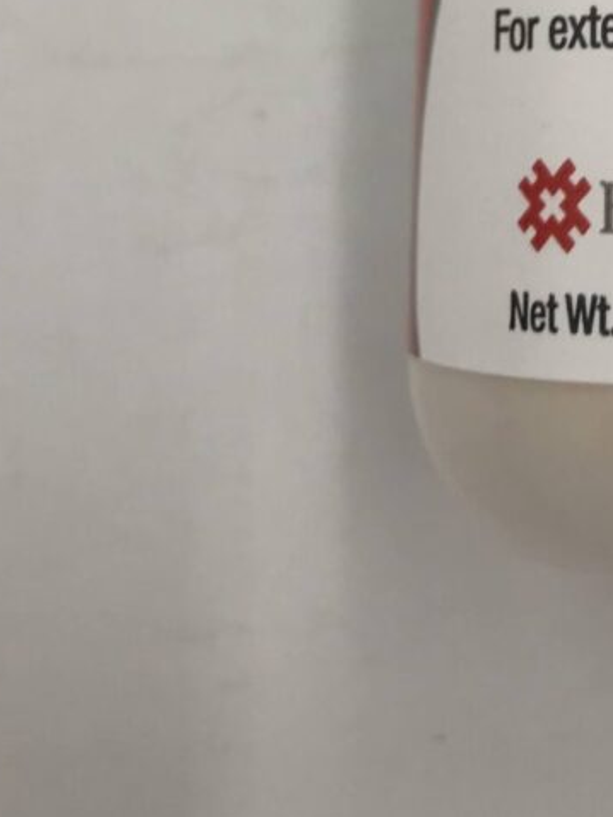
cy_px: -236
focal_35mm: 78
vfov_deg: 22.5
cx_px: 719
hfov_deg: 18.0
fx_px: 1843
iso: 32
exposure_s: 1/60
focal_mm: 3.99
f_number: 1.8
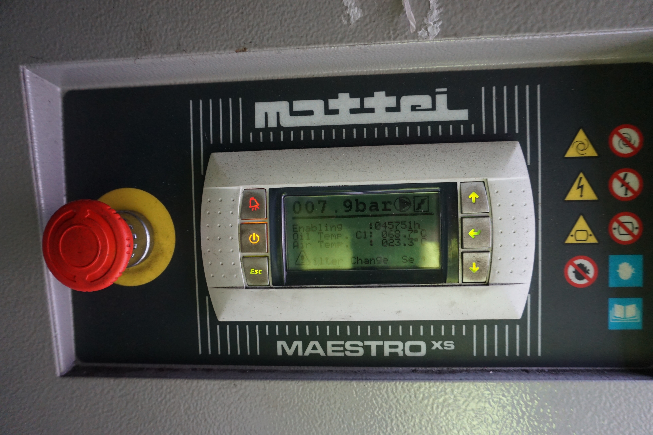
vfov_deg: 53.1
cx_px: 326
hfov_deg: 73.8
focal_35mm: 24
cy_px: 218
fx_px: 435
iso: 1600
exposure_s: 1/60
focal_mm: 16
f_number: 4
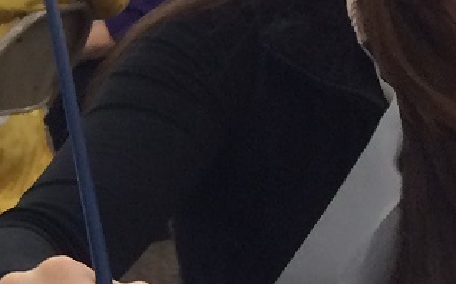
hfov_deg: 11.7
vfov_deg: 8.3
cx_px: -503
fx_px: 1961
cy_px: 251
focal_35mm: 158
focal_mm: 4.15
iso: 80
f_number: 2.2
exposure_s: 1/30
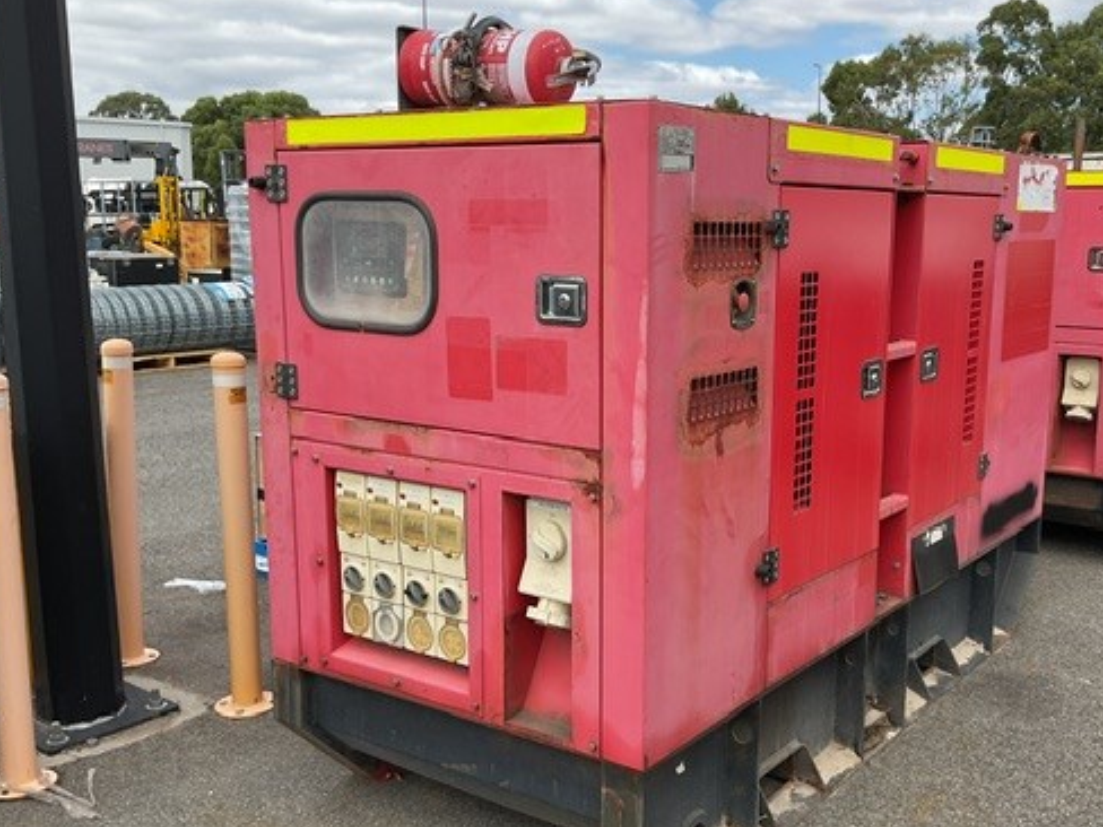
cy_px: 438
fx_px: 1211
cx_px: 658
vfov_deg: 37.7
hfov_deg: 48.7
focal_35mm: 38
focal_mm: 3
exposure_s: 1/1168
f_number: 1.8
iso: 16
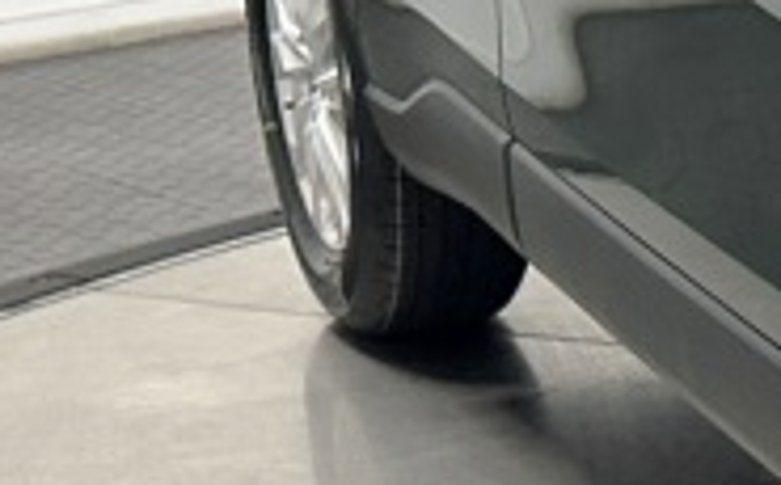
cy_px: 228
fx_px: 2997
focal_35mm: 141
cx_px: 1870
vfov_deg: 9.3
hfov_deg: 12.0
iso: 320
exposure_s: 1/60
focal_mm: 6.86
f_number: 1.78
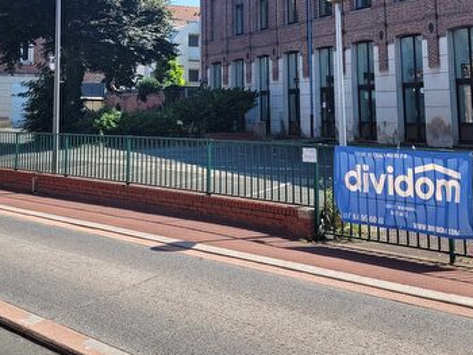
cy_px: 9
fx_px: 711
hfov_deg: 36.4
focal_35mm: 52
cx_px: 161
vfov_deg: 26.7
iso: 40
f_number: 1.8
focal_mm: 5.4
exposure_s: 1/1695
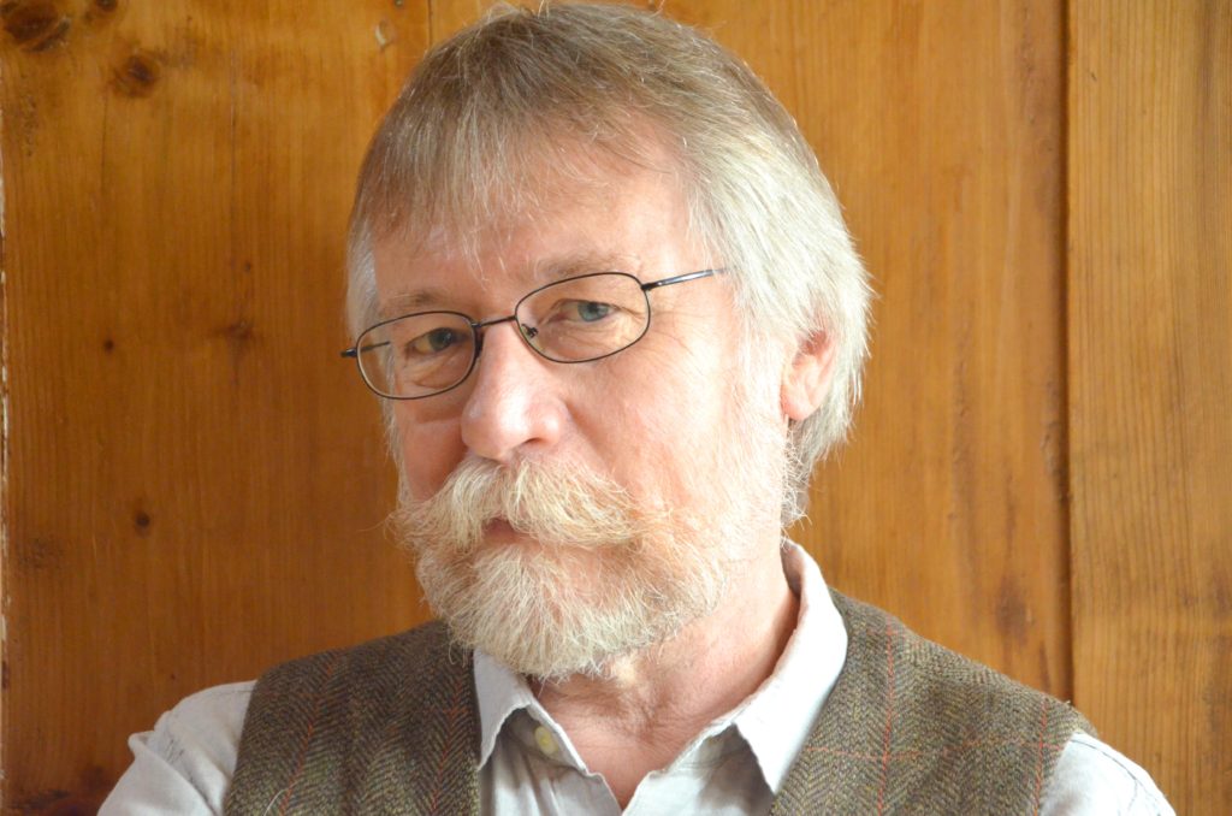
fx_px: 4098
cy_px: 408
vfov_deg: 11.4
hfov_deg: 17.1
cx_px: 616
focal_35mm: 120
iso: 3200
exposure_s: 1/60
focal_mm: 80
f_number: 5.3
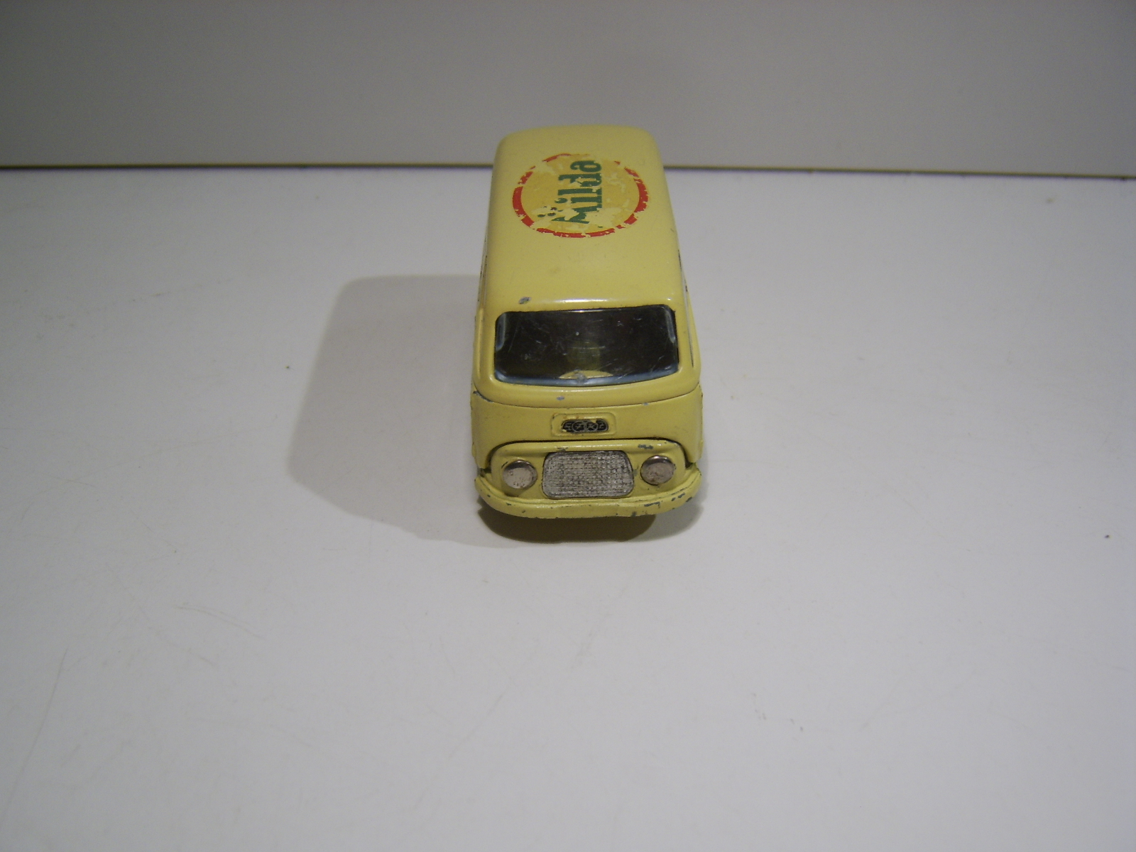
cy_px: 426
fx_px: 1017
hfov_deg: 58.4
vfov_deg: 45.4
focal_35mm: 31
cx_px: 568
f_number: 2.7
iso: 71
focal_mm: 8.13
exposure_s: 1/54
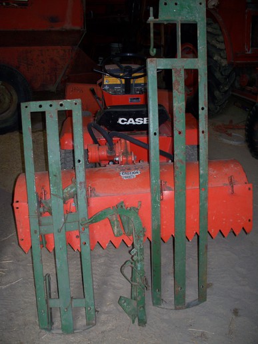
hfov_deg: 39.7
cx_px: 129
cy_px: 172
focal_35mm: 36
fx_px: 358
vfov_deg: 51.4
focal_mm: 7.54
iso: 64
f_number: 2.8
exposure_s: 1/60
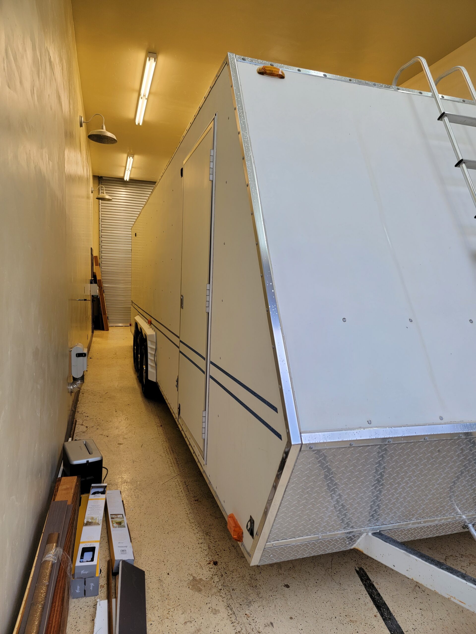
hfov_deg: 56.8
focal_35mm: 24
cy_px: 317
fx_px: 440
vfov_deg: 71.6
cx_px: 238
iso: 64
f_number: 1.8
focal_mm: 6.7
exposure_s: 1/119
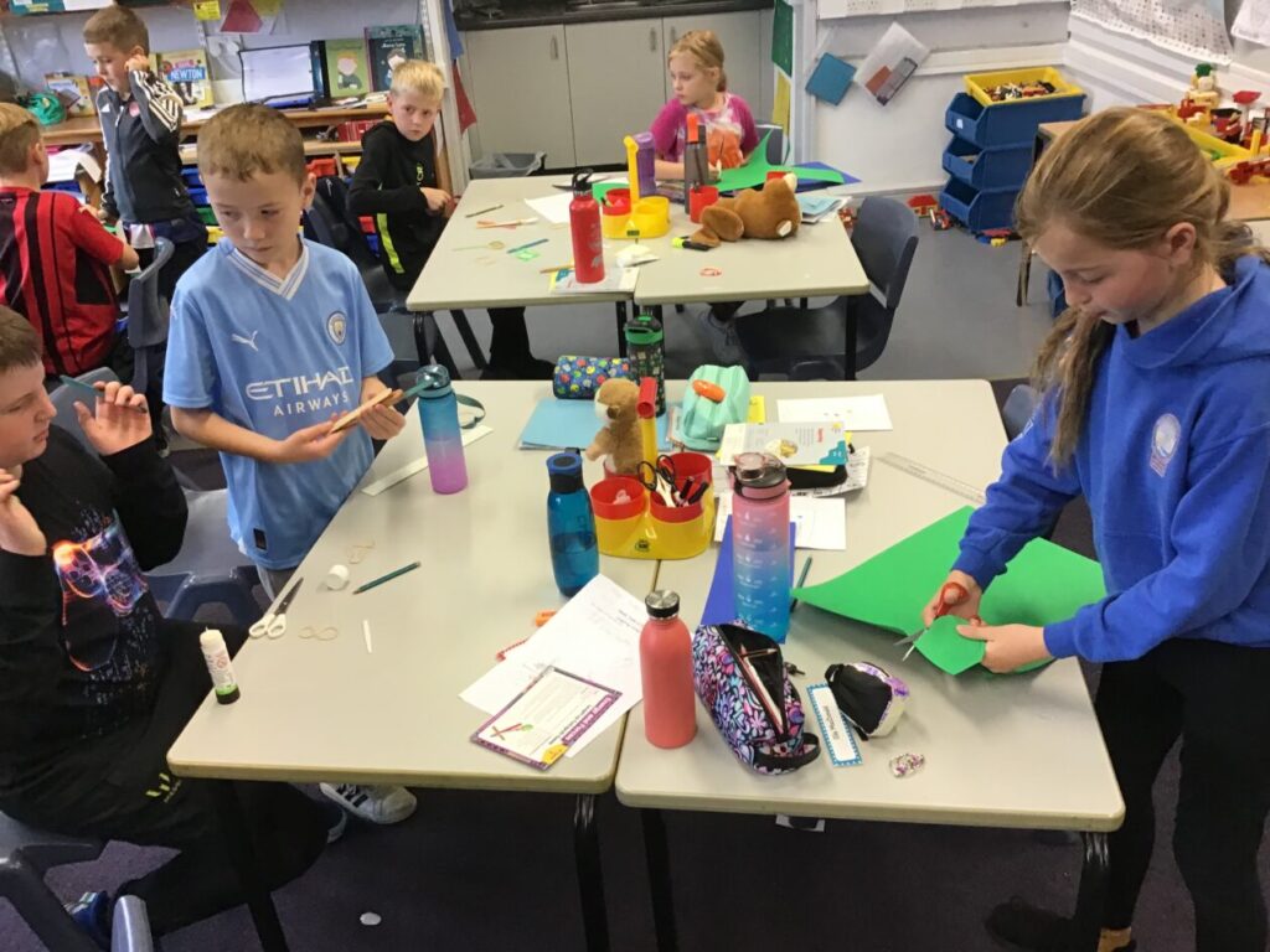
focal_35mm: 31
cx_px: 635
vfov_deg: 45.4
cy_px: 476
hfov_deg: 58.4
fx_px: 1137
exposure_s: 1/33
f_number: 2.4
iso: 64
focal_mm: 3.3
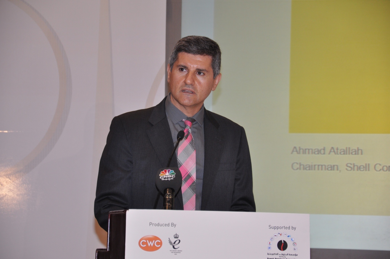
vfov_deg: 9.9
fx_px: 1493
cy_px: 130
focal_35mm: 138
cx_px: 195
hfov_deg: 14.9
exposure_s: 1/60
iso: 500
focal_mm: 92
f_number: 5.6
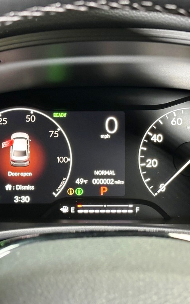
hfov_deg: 18.9
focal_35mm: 69
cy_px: 154
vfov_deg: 29.8
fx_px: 572
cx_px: 95
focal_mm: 6.86
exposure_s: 1/30
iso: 640
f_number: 1.78
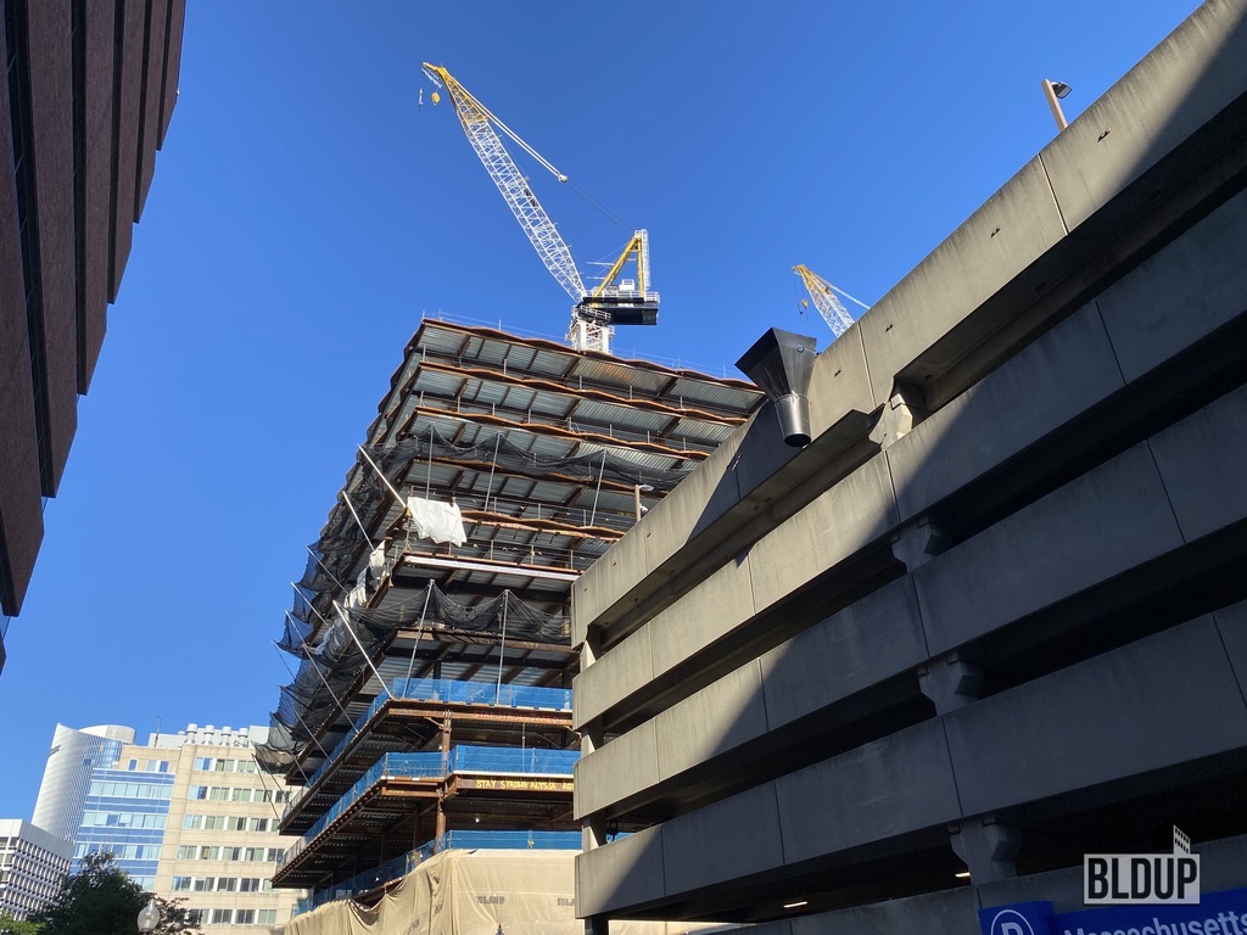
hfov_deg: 67.3
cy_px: 468
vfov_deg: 53.1
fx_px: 937
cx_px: 624
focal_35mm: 26
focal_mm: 4.25
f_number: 1.8
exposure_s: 1/998
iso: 32
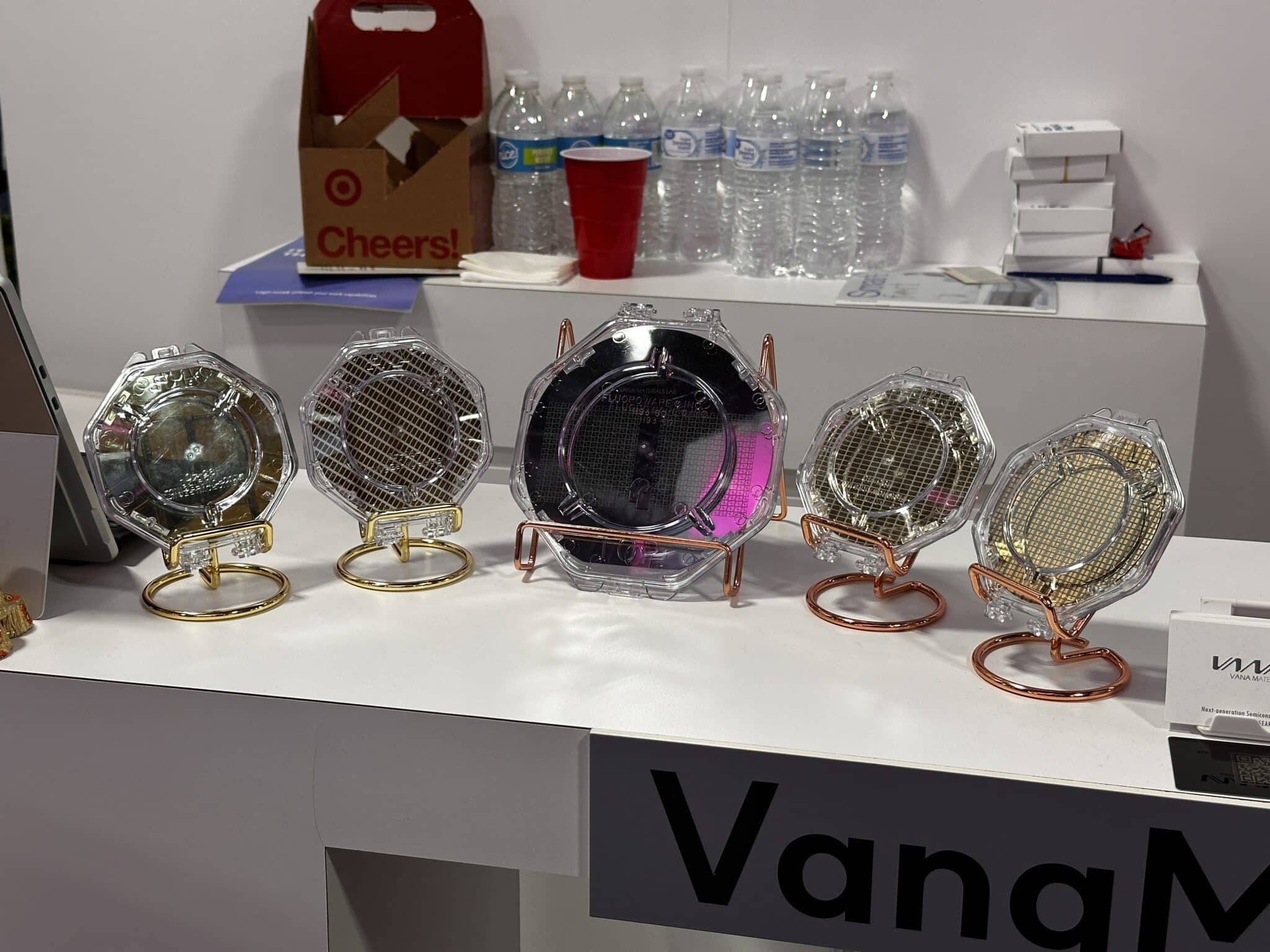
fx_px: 1761
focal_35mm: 48
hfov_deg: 39.7
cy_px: 476
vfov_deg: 30.3
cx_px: 635
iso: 64
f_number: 1.78
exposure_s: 1/61
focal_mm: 6.86
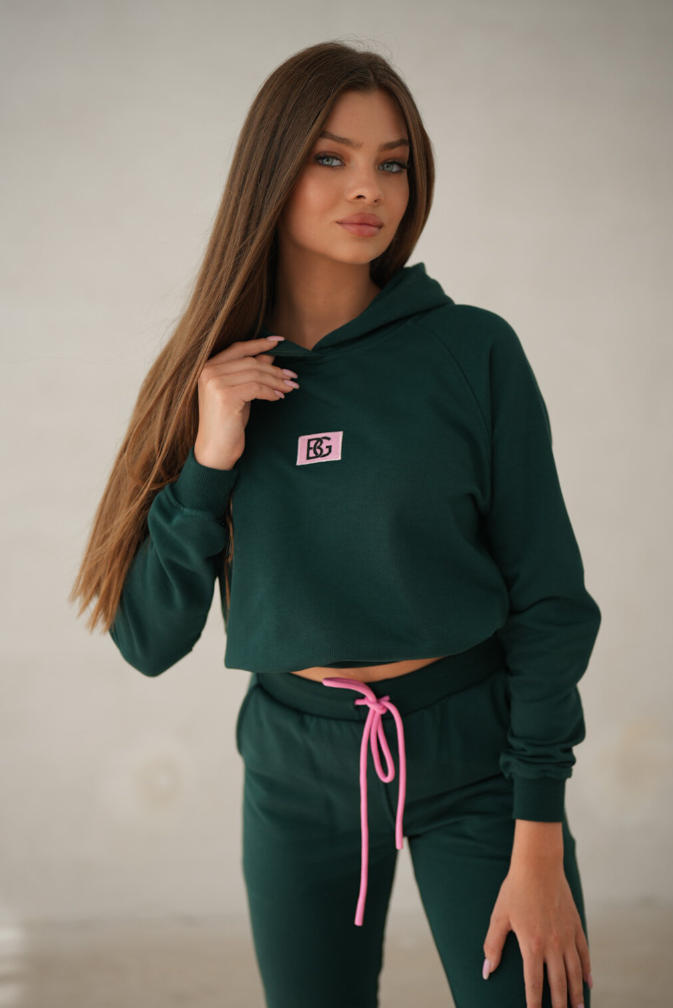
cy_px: 532
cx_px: 323
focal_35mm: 53
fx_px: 1485
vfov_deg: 37.5
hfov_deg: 25.5
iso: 100
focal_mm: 50
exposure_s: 1/500
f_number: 1.4
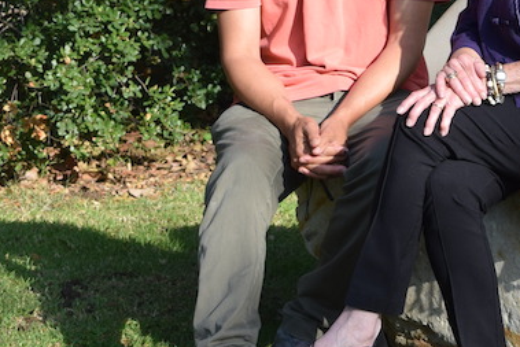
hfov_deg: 14.7
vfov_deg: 10.3
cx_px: 683
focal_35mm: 133
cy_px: 56
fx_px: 1922
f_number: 9
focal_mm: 28
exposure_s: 1/320
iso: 200
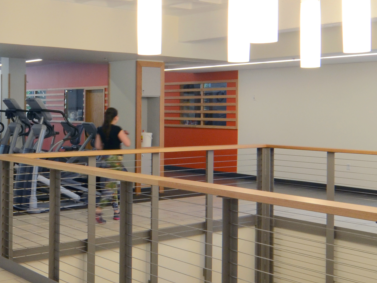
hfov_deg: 36.6
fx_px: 545
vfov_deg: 29.0
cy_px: 105
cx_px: 63
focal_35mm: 50
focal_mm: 12
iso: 400
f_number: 11
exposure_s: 1/10
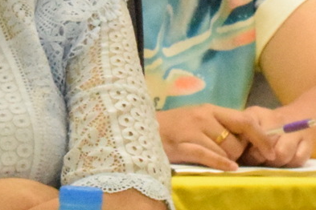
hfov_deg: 2.6
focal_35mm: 790
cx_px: -120
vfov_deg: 1.7
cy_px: -10
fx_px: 6934
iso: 9000
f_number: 8
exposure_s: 1/80
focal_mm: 92
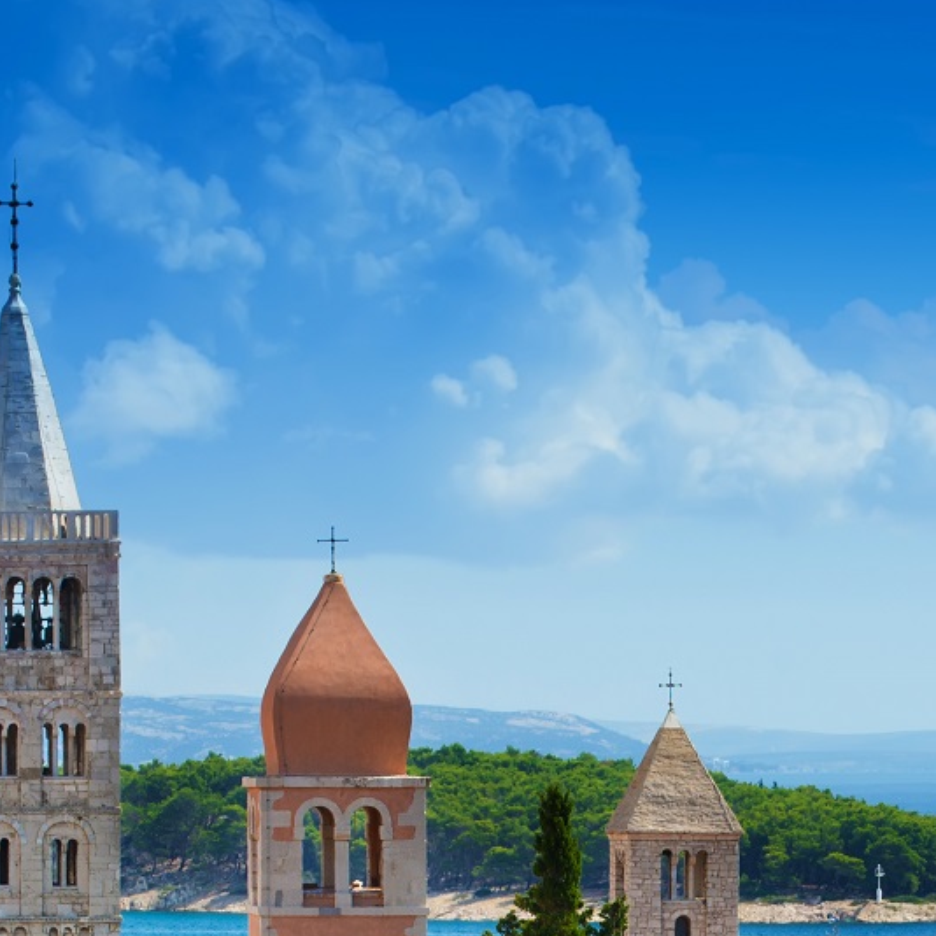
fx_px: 10462
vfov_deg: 5.1
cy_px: 1105
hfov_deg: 5.1
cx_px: 768
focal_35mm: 342
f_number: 11
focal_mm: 112
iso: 200
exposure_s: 1/250
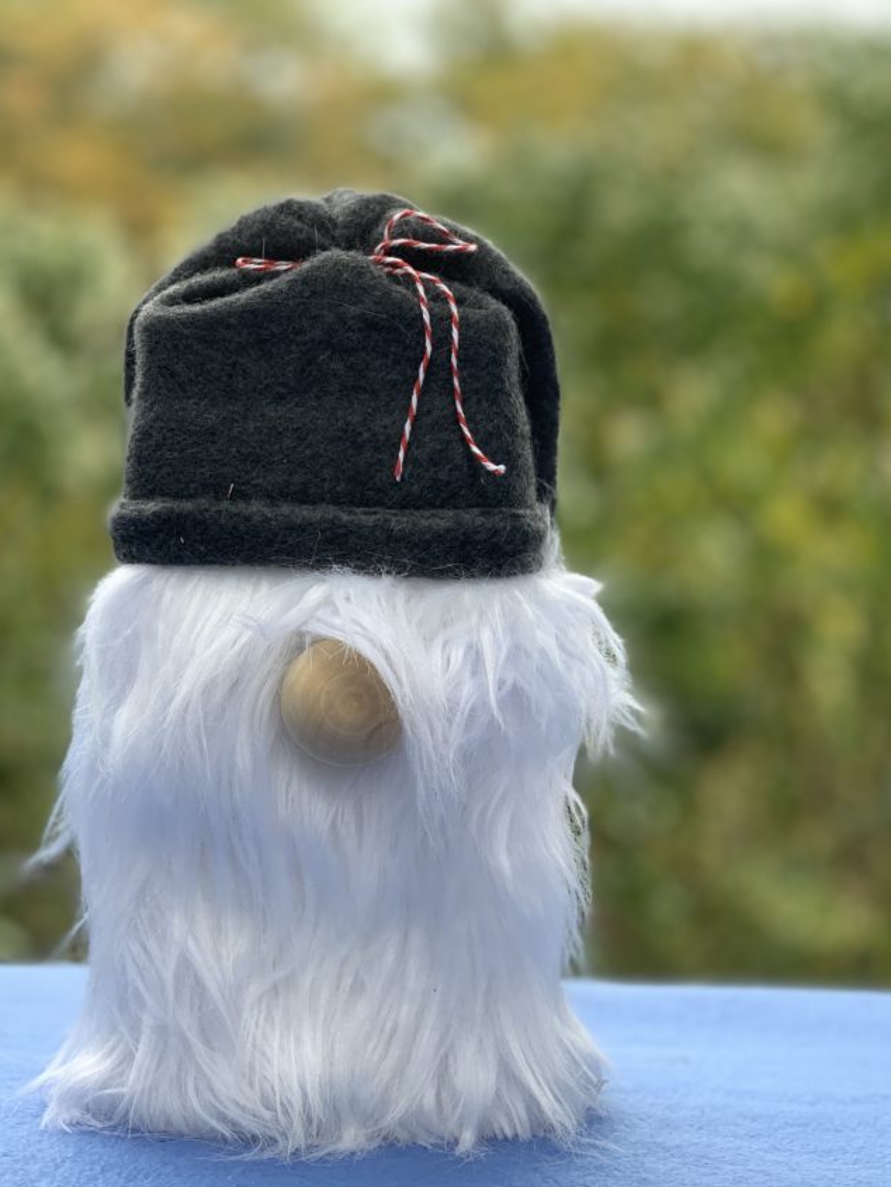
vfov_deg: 30.6
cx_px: 420
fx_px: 2162
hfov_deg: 23.3
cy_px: 714
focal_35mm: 63
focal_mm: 6
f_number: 2.4
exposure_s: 1/129
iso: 16
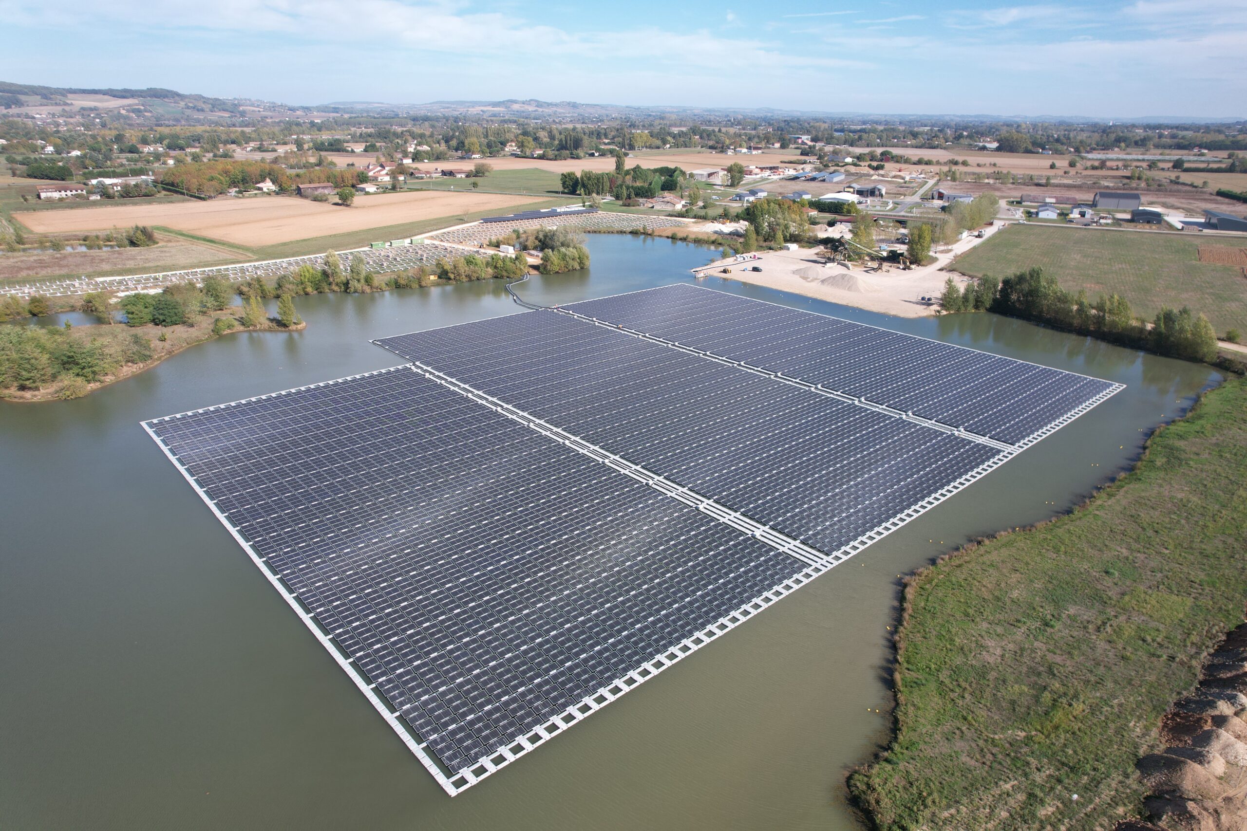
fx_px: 762
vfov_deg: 57.2
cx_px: 624
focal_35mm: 22
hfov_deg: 78.6
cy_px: 416
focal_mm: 8.38
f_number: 2.8
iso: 100
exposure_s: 1/320
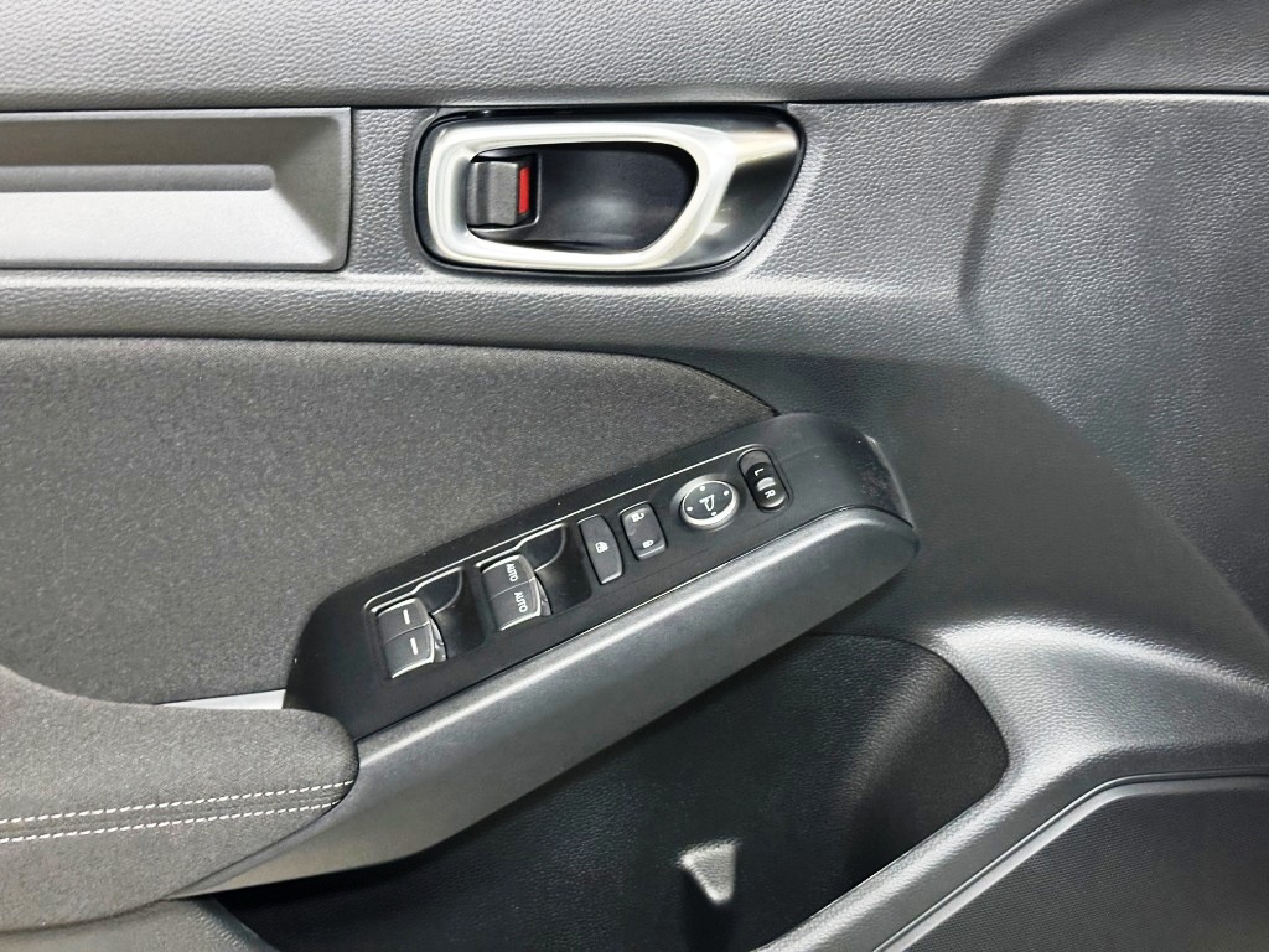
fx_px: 1760
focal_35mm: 48
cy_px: 476
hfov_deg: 39.7
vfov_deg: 30.3
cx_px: 634
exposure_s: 1/30
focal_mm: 6.86
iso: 640
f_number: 1.78
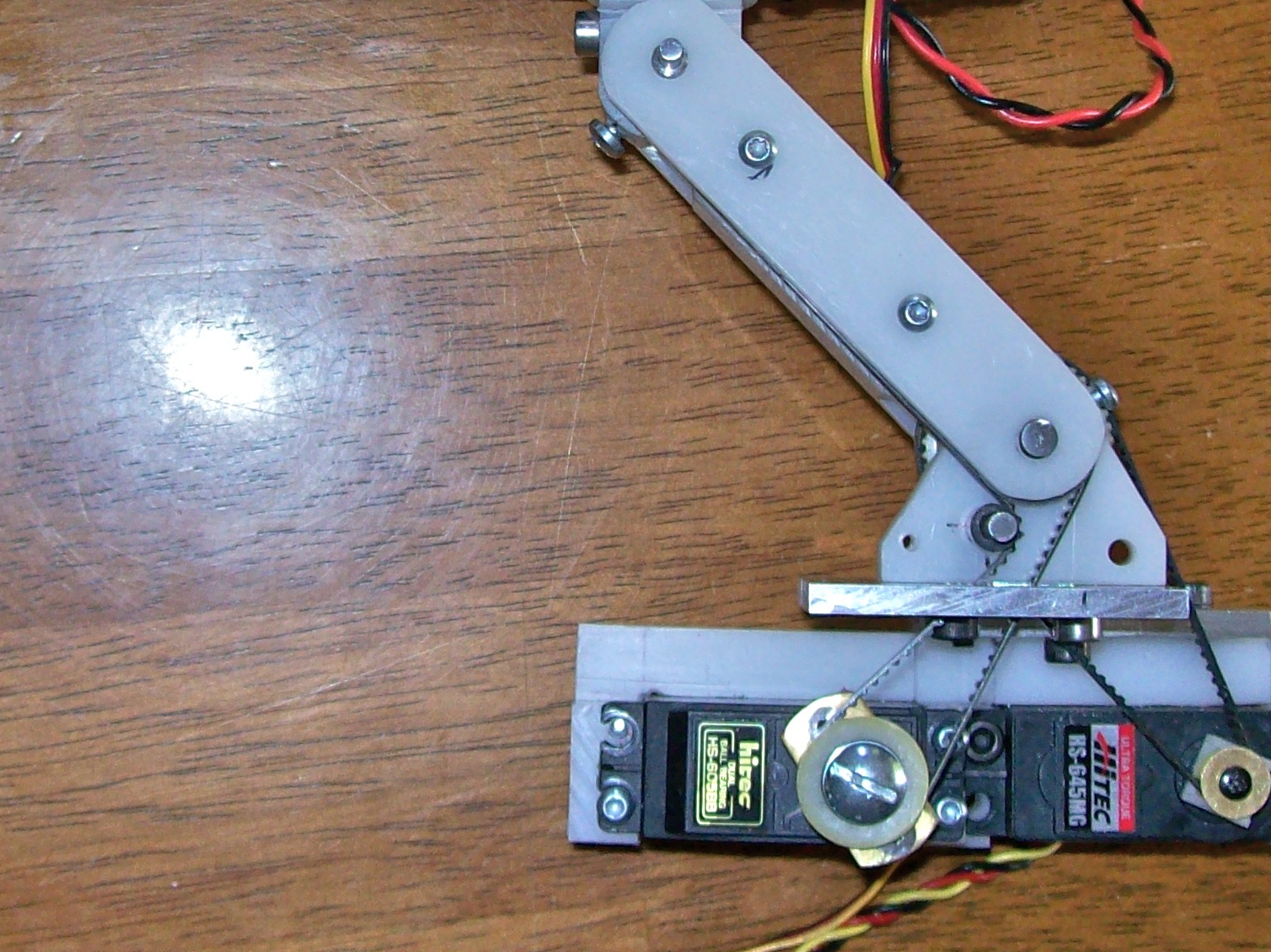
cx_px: 491
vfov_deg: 21.4
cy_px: 254
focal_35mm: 68
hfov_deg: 28.5
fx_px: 2496
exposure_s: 1/64
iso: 80
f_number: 2.7
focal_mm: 6
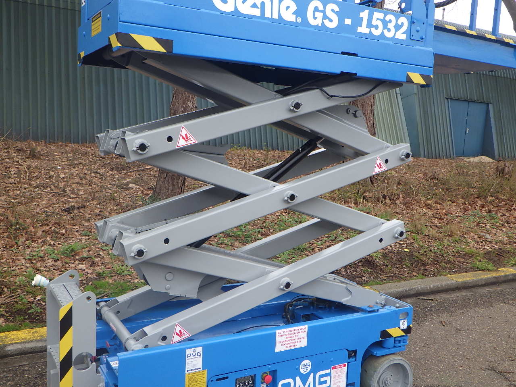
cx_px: 258
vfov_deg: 41.8
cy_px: 194
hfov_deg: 54.0
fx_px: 507
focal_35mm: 34
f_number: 3.8
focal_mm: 6.1
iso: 125
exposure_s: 1/125
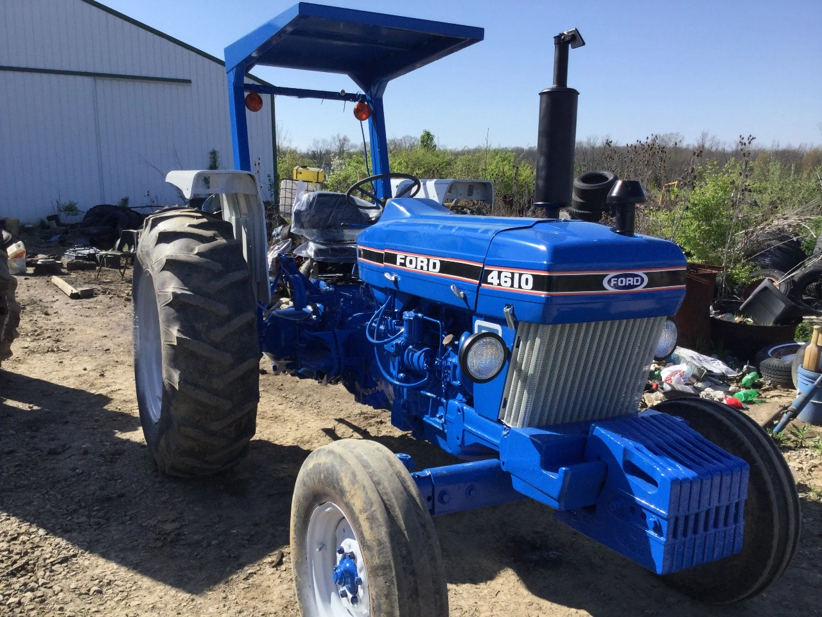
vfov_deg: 45.4
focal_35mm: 31
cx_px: 411
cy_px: 308
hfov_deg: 58.4
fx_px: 736
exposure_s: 1/1235
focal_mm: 3.3
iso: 25
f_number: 2.4
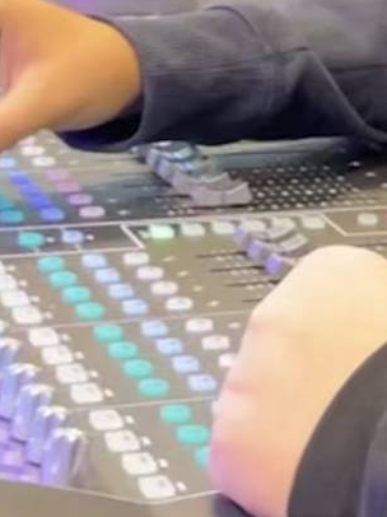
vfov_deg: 12.0
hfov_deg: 8.2
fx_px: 2447
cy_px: 154
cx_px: 1006
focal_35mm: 164
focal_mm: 4.2
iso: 400
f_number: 1.6
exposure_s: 1/60
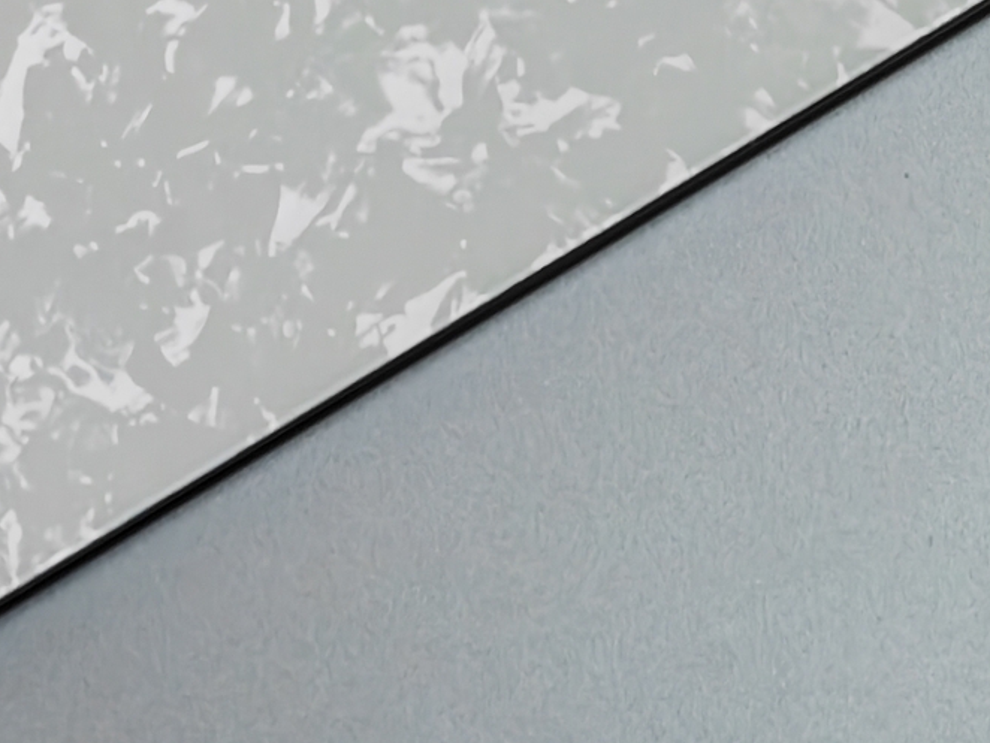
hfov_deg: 6.5
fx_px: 8755
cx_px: 5
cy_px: -21
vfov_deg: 4.9
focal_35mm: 306
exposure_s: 1/33
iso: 320
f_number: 3
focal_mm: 14.92
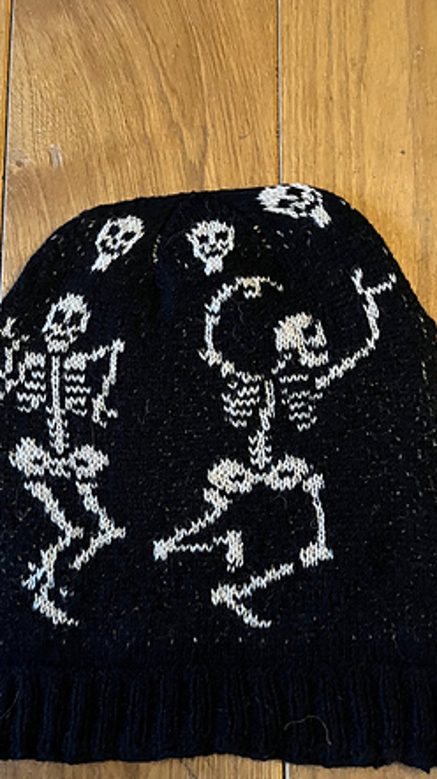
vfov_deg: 61.0
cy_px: 402
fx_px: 660
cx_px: 198
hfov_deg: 36.6
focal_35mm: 32
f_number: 1.6
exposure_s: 1/25
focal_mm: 5.1
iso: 800
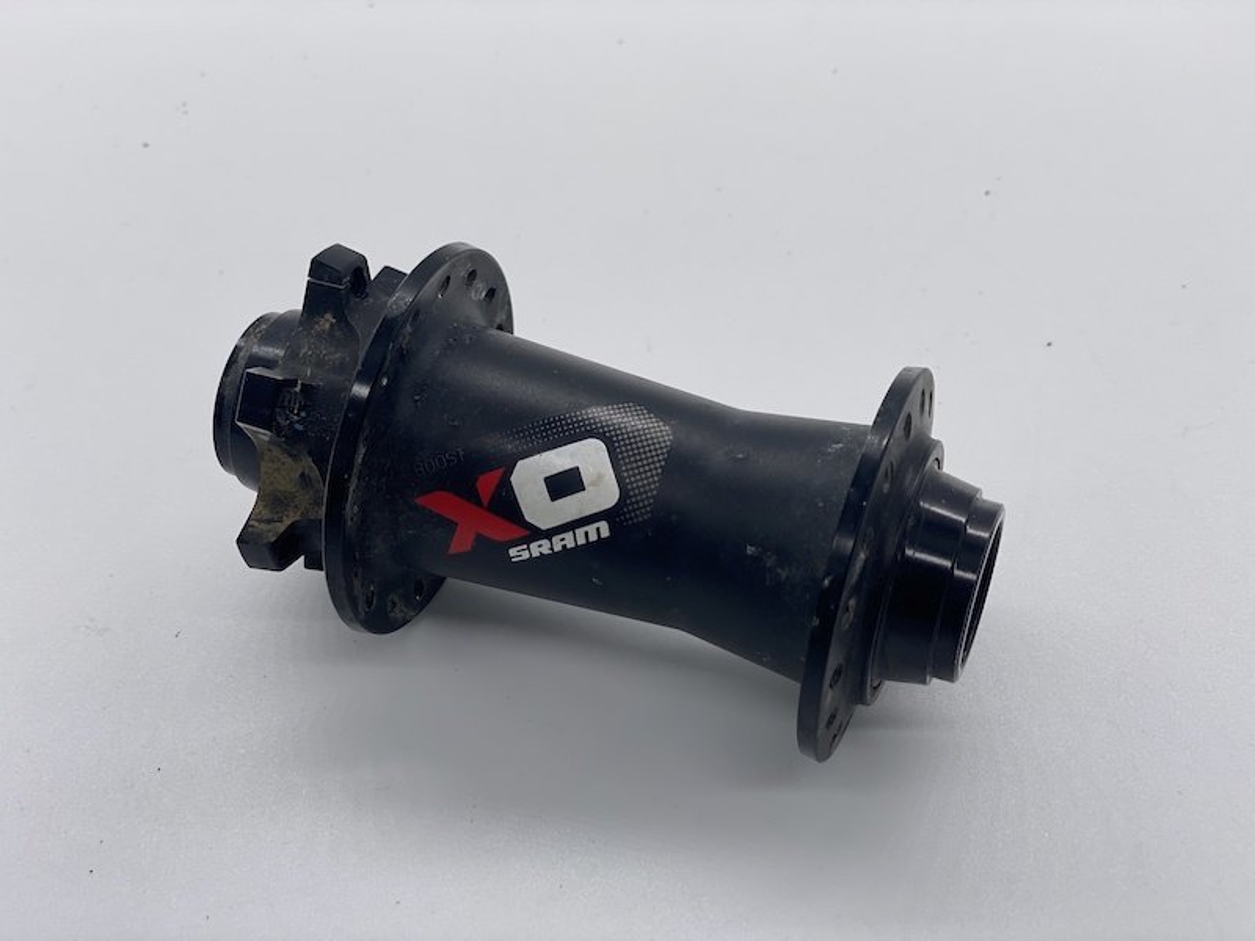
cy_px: 470
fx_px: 1885
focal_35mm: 52
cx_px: 628
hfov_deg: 36.8
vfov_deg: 28.0
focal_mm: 6
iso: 20
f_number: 2
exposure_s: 1/436
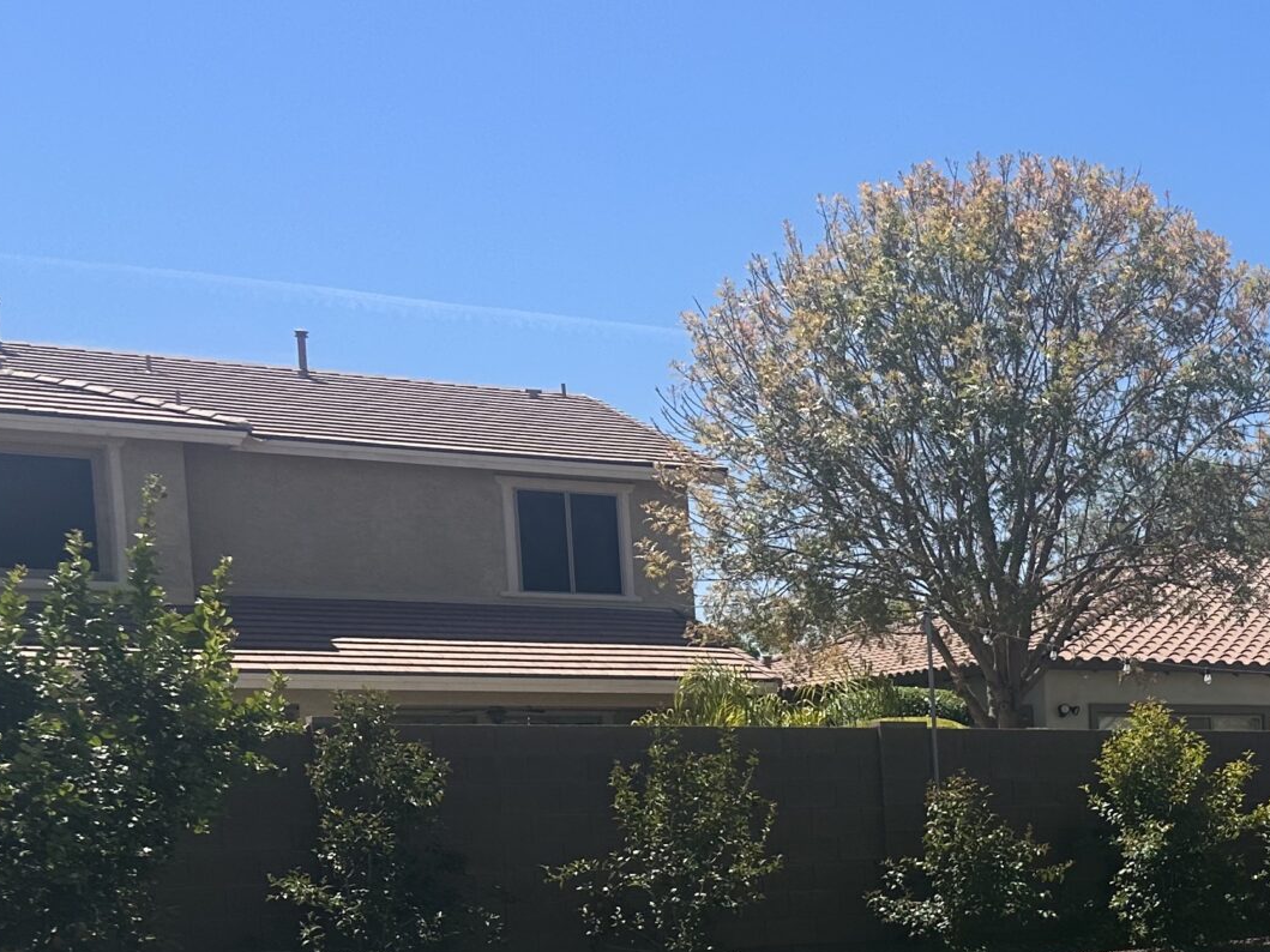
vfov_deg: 24.1
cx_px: 1441
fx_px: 2128
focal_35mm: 58
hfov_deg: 29.5
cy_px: 959
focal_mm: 6.86
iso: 80
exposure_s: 1/5000
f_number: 1.78
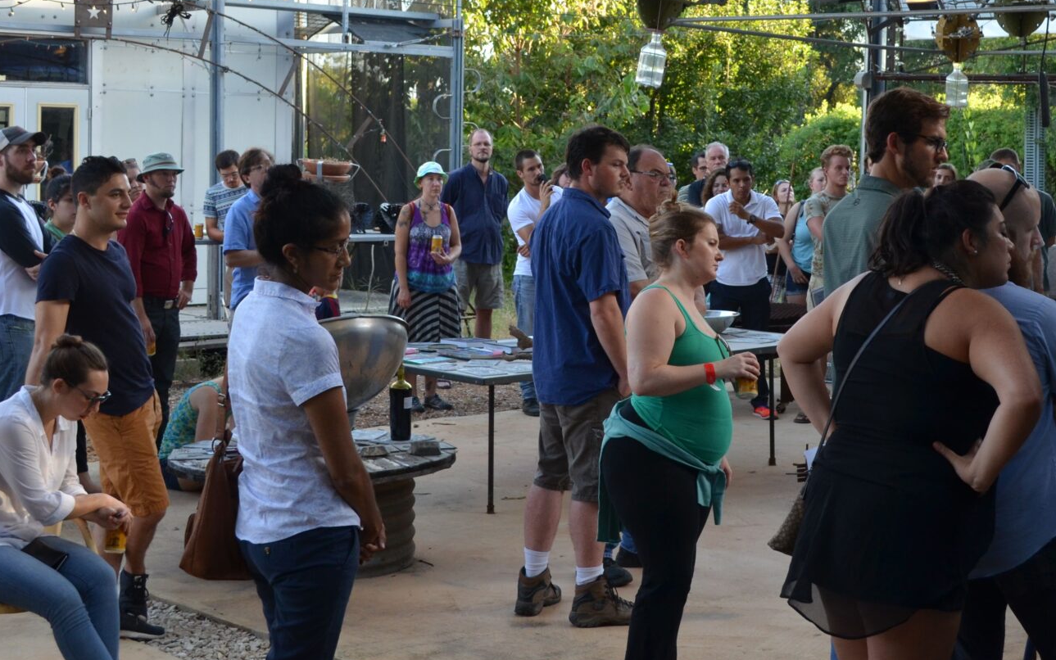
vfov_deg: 20.5
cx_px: 650
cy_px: 202
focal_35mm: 63
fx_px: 1813
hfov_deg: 32.3
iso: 400
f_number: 5.6
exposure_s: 1/125
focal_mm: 26
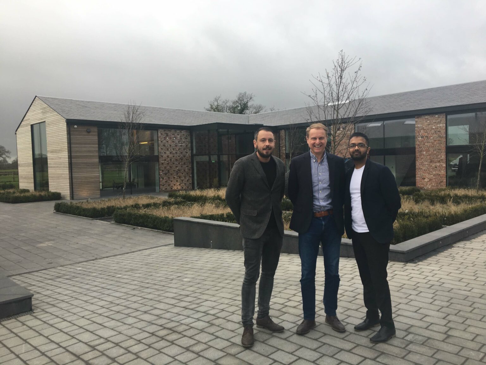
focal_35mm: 29
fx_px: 407
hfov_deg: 61.7
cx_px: 243
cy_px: 182
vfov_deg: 48.2
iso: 25
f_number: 2.2
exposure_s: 1/136
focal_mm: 4.15
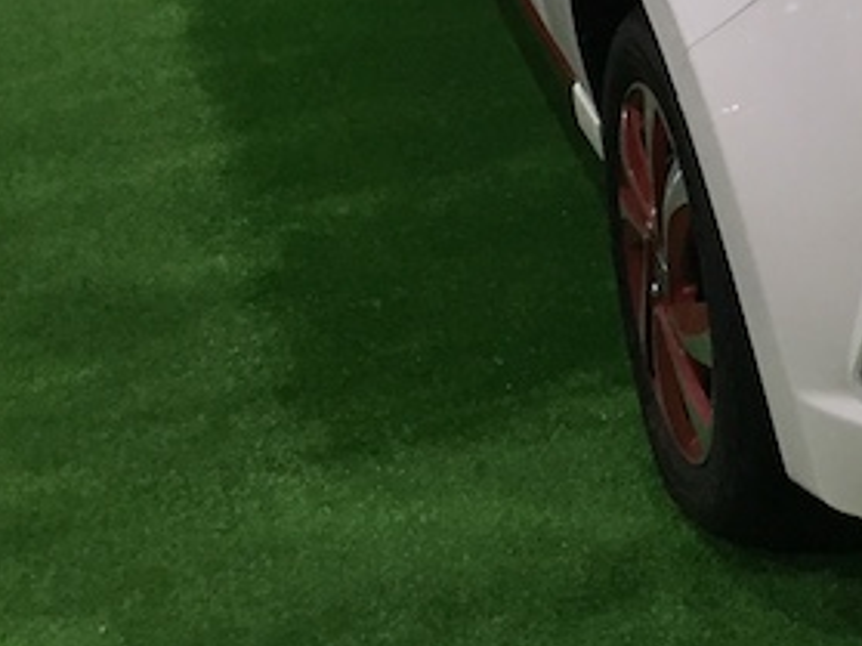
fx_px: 2589
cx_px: 1205
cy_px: -158
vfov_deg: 13.8
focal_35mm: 104
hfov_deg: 17.4
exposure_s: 1/33
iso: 64
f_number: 2.2
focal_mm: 4.15
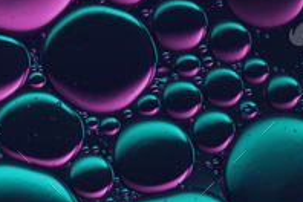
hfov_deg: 5.1
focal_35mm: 403
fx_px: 3392
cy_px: 106
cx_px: 124
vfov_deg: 3.4
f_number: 8
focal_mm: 90
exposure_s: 1/250
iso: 100
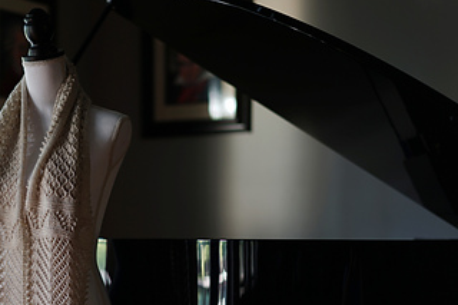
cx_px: 106
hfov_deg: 23.4
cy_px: 221
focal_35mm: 86
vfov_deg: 15.8
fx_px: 1093
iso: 50
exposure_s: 1/10
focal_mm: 55
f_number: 1.8
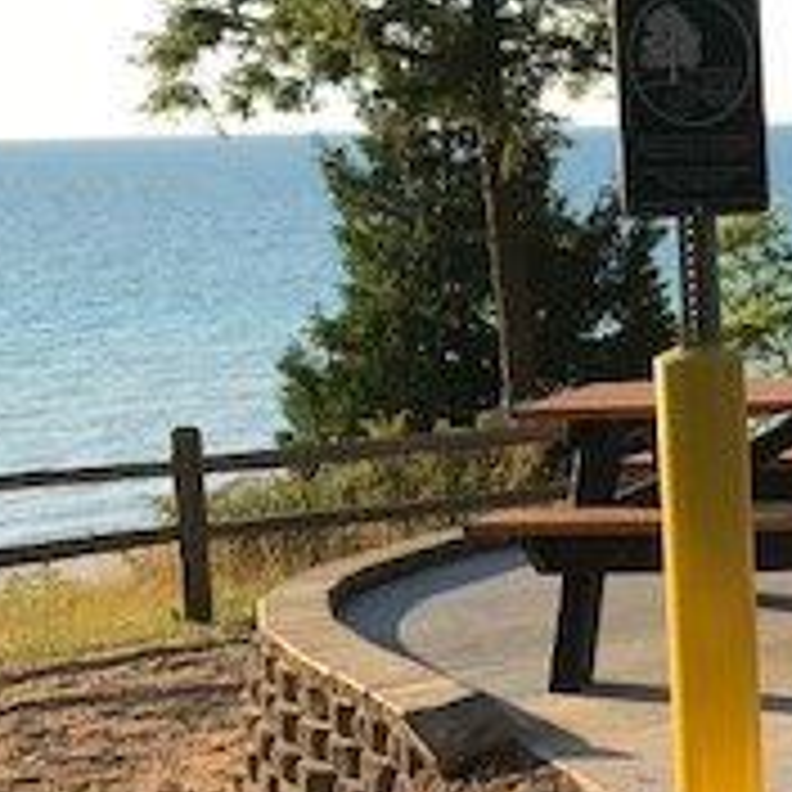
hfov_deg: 17.5
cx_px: 1152
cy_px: 423
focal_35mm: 90
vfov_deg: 19.3
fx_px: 2330
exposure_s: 1/863
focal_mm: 3.99
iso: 20
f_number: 1.8
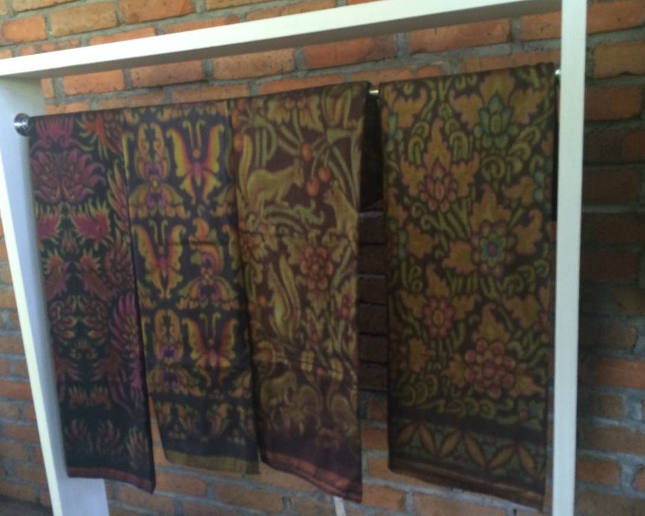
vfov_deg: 47.1
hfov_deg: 57.1
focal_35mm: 31
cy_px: 254
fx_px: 592
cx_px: 297
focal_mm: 4.15
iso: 200
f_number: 2.2
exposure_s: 1/33
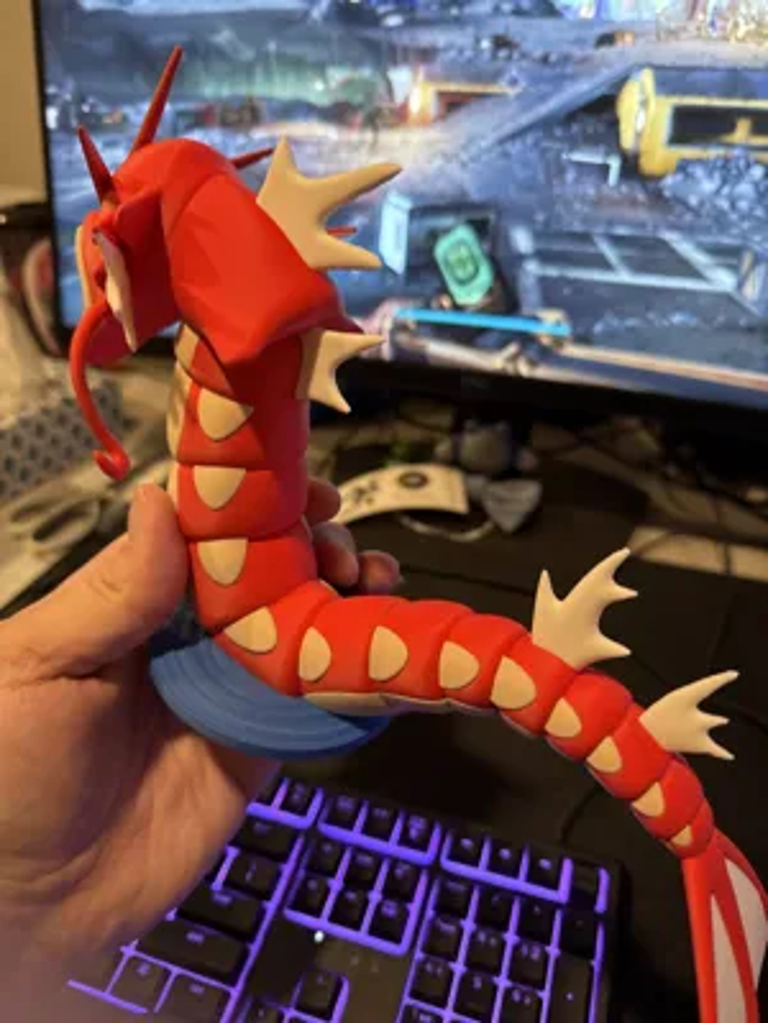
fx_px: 710
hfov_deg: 56.8
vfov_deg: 71.6
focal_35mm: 24
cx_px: 384
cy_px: 512
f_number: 1.78
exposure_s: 1/57
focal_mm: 6.76
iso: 400
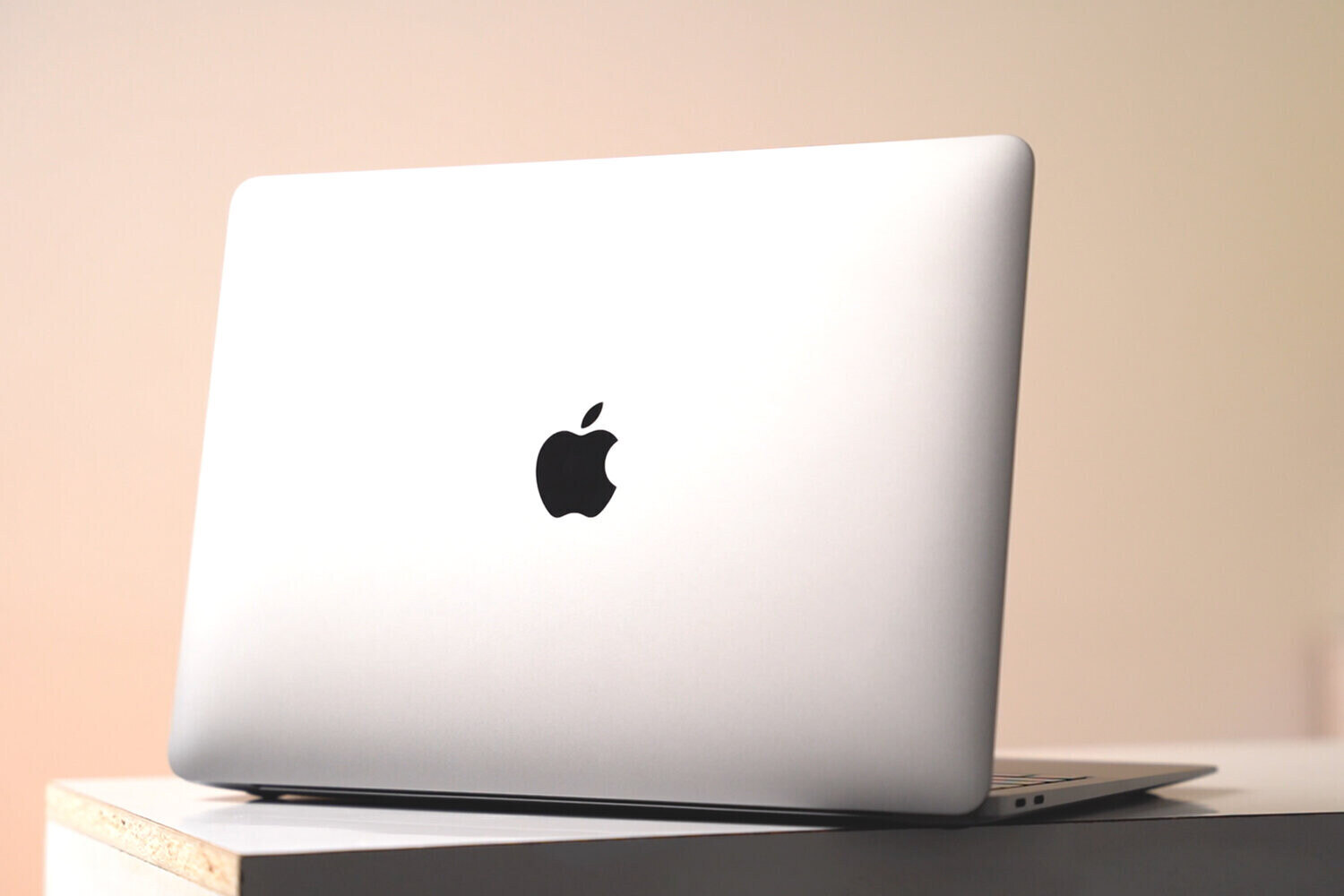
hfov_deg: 42.0
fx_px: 1751
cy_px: 448
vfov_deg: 28.7
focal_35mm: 47
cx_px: 672
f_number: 4
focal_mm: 46.9
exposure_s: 1/60
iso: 125
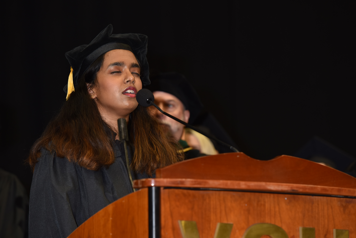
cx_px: 175
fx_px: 1949
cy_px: 120
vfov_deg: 7.0
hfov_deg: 10.4
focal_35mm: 197
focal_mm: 180
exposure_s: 1/60
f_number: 4.5
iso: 400
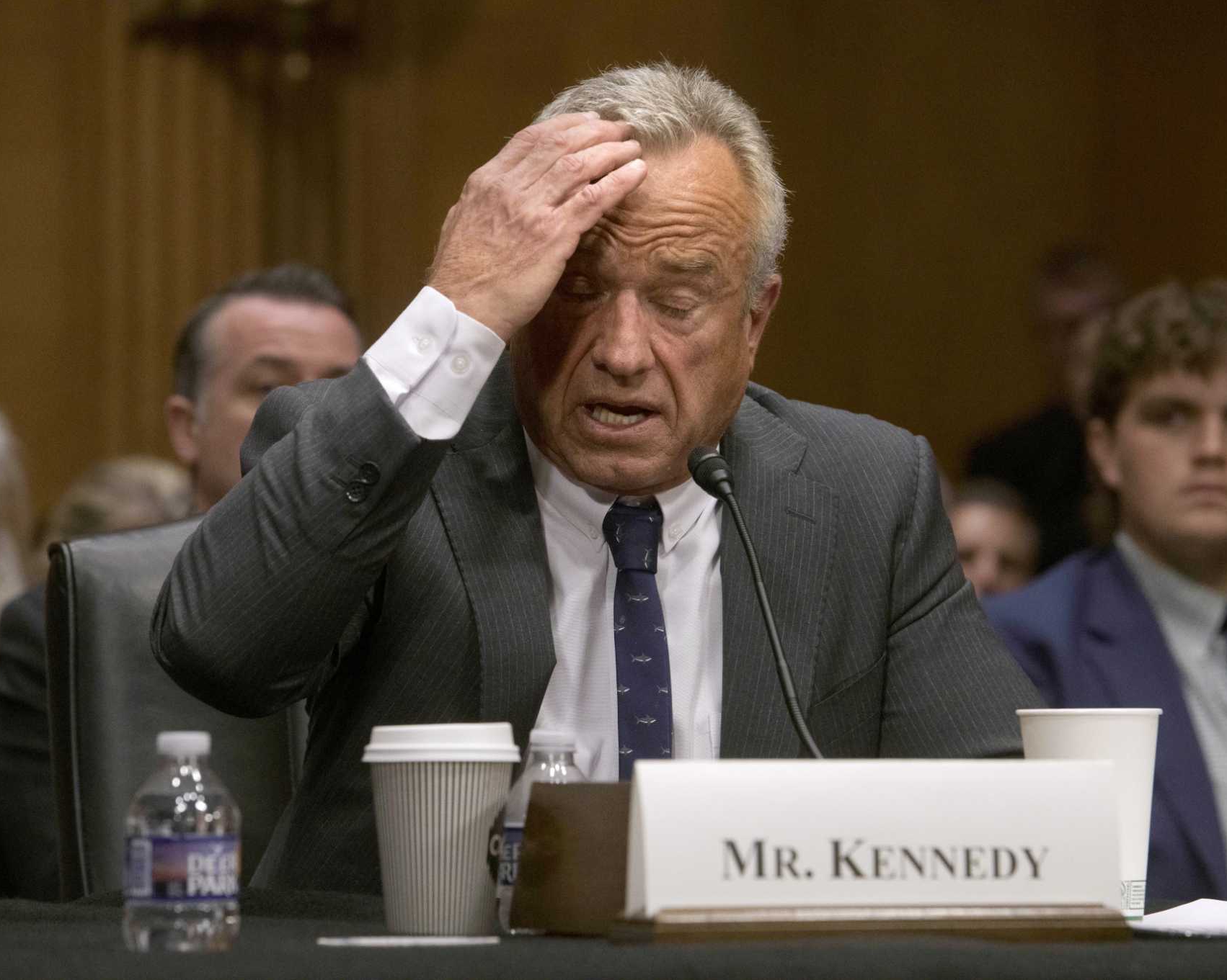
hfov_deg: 10.1
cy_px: 490
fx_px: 6971
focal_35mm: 192
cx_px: 602
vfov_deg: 8.1
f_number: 5.6
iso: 4000
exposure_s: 1/250
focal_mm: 170
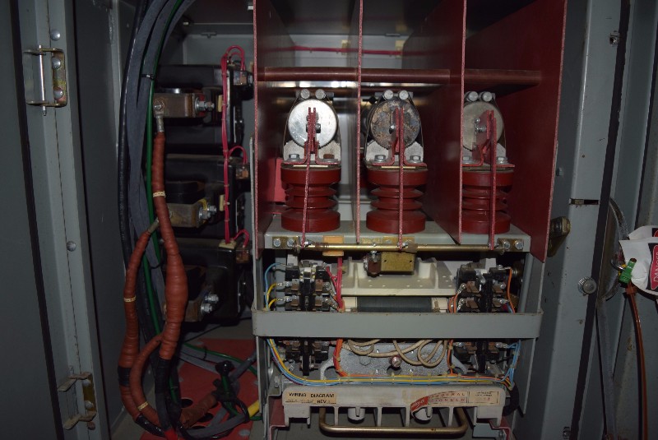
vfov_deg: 48.0
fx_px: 494
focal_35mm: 27
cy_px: 220
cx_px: 329
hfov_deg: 67.3
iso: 640
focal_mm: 18
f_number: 3.5
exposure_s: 1/60
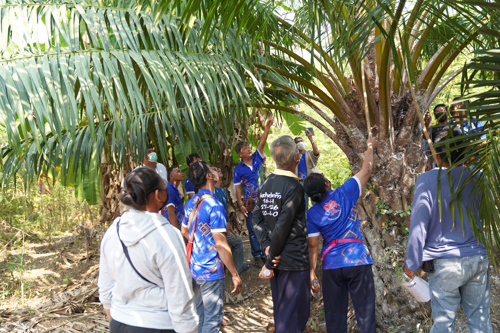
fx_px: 444
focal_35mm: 32
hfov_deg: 58.7
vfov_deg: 41.1
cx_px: 250
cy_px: 166
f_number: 2.8
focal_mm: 32
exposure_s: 1/125
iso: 100
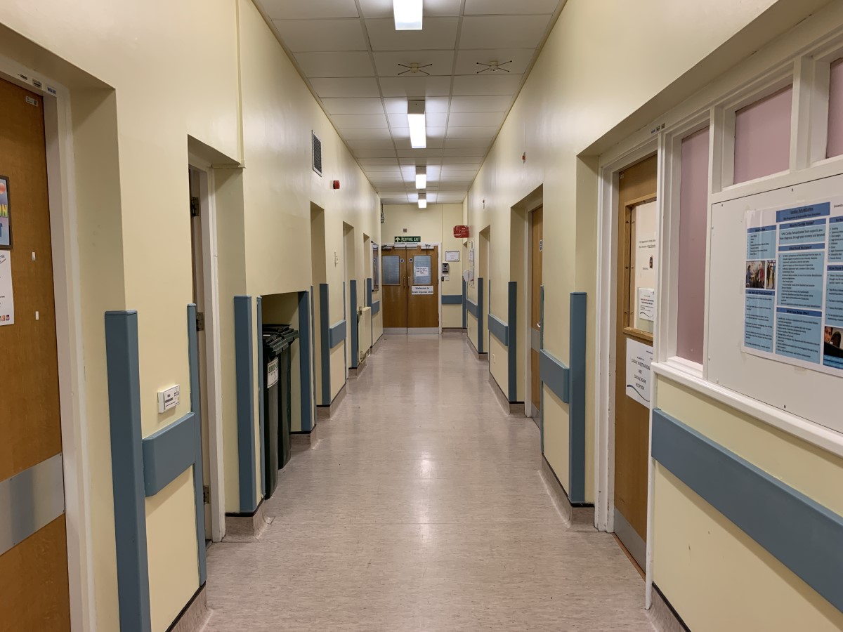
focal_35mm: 26
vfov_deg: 53.1
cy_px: 316
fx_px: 633
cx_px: 422
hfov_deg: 67.3
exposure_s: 1/50
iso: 64
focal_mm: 4.25
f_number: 1.8
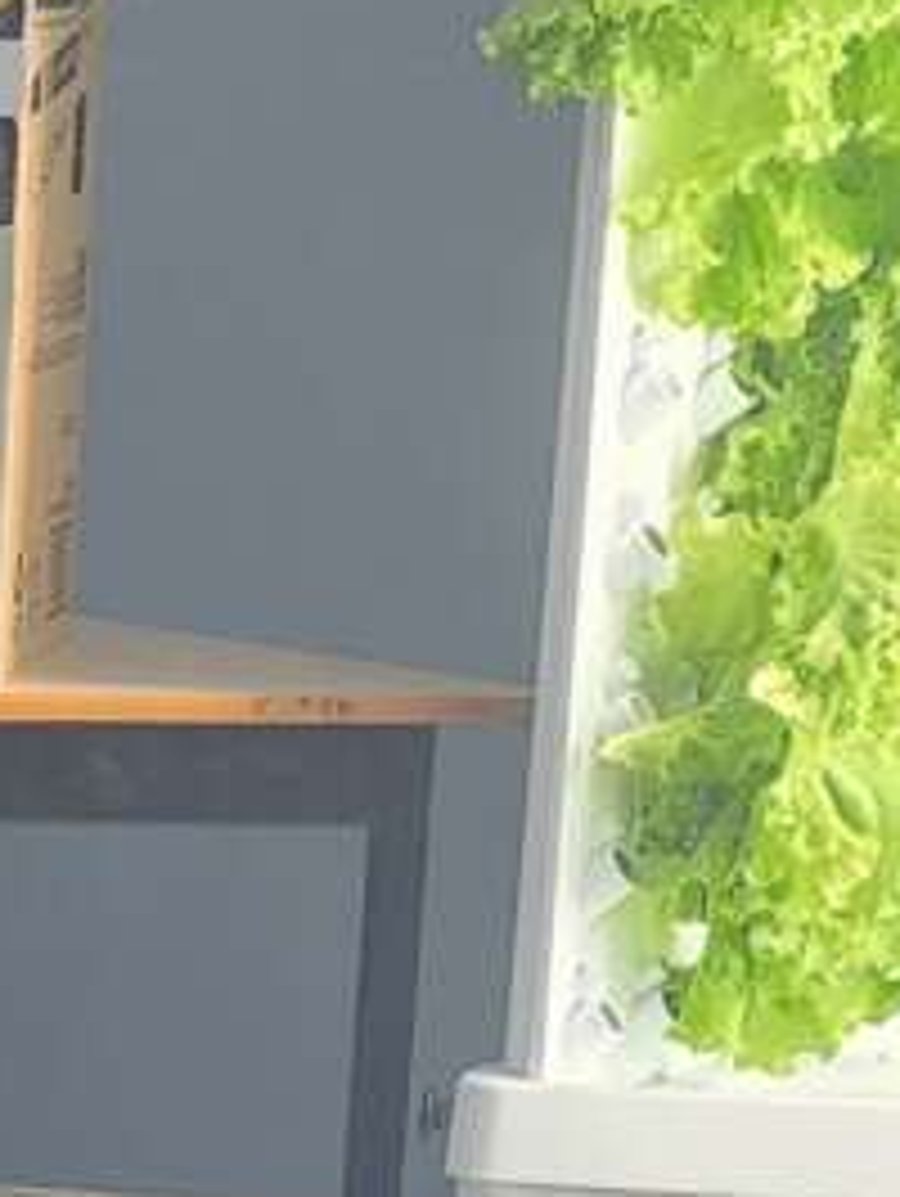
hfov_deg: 8.2
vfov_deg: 10.3
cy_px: 2390
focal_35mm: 177
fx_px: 6126
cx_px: -598
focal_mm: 6.4
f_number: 1.8
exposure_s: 1/120
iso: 250
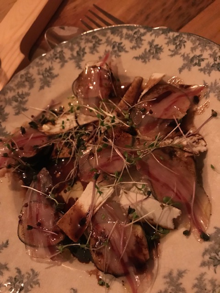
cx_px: 110
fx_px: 237
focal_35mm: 28
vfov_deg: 63.4
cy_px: 146
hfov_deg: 49.7
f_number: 1.8
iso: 200
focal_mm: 3.99
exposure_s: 1/4
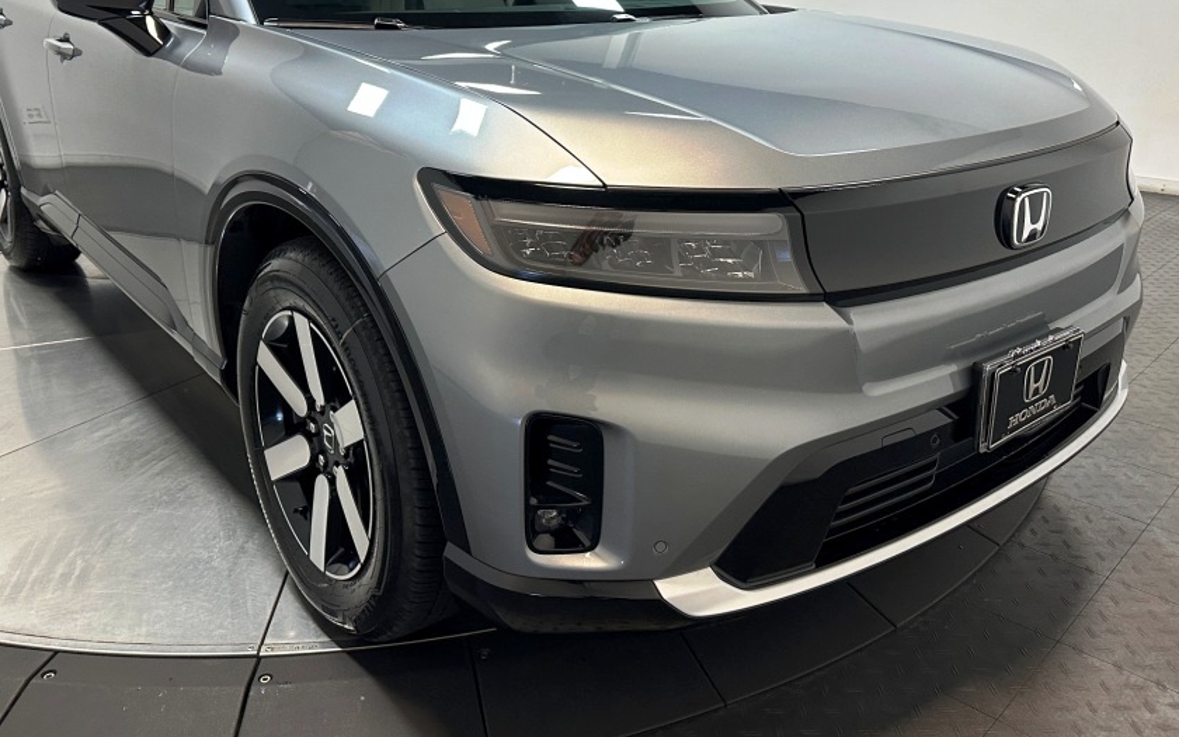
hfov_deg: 61.2
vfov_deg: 40.0
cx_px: 575
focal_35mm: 31
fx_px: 996
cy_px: 239
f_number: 1.78
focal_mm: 6.86
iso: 250
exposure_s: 1/60
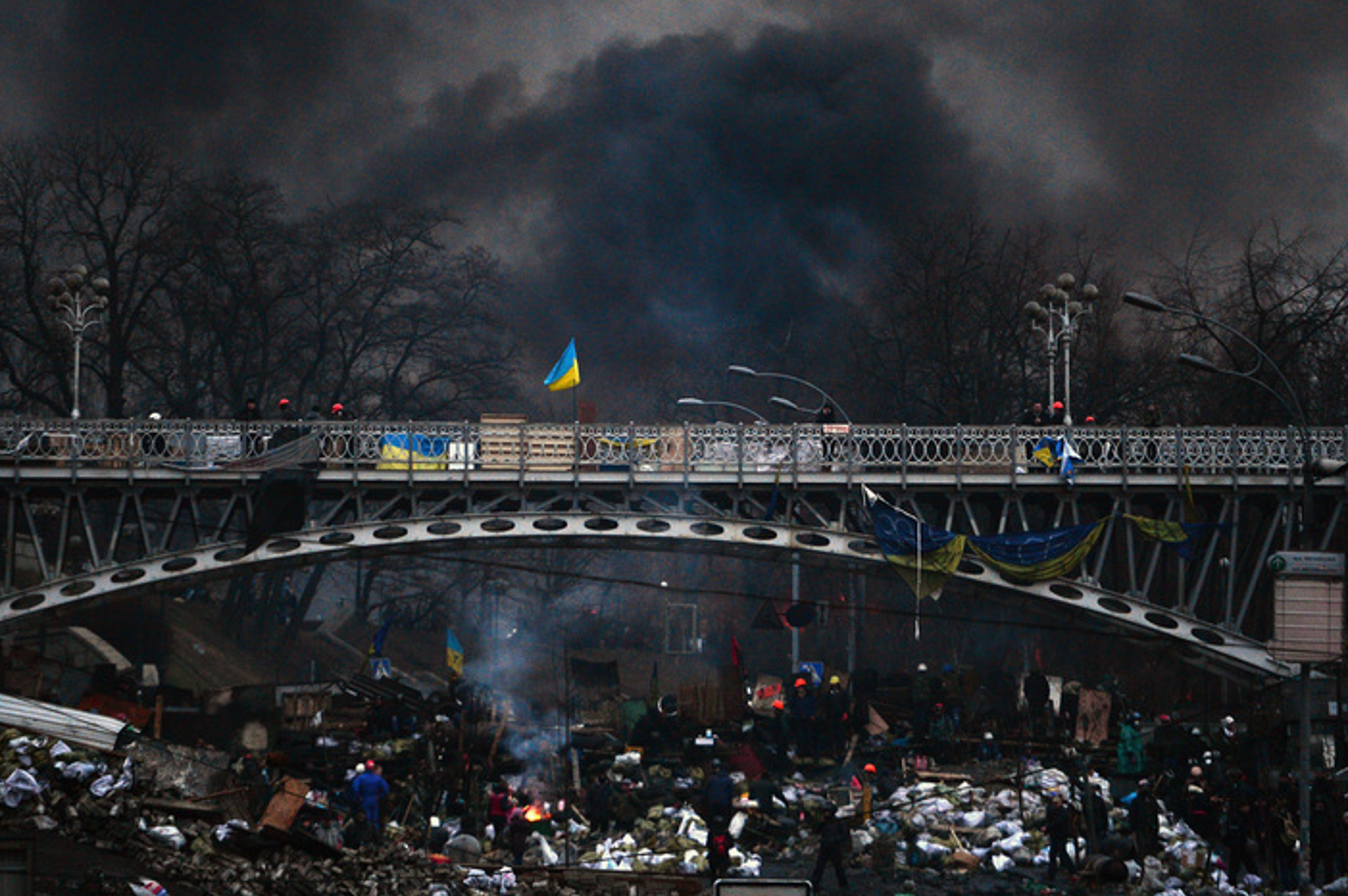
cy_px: 456
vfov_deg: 7.1
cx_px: 658
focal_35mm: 194
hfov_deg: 10.6
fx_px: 7257
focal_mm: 170
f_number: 2.8
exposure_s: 1/200
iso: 4000
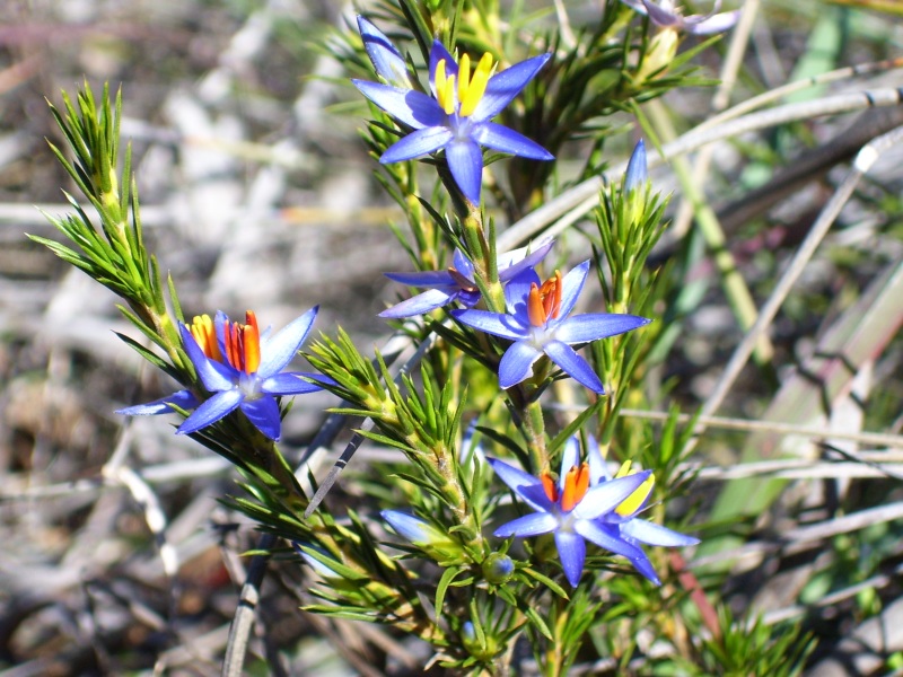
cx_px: 452
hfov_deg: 18.2
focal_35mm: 108
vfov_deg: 13.7
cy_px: 338
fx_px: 2817
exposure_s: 1/250
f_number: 4.6
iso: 80
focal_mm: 18
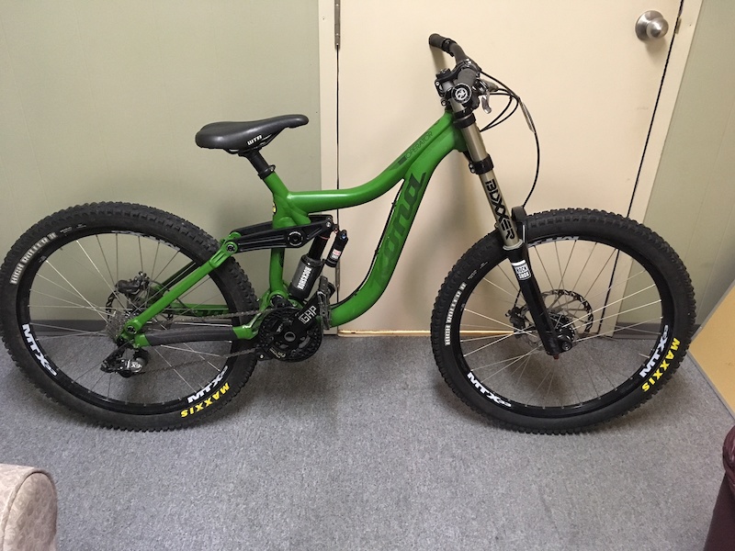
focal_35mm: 29
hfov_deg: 61.7
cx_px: 368
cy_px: 276
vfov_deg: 48.2
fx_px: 616
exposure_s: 1/15
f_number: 2.2
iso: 250
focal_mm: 4.15
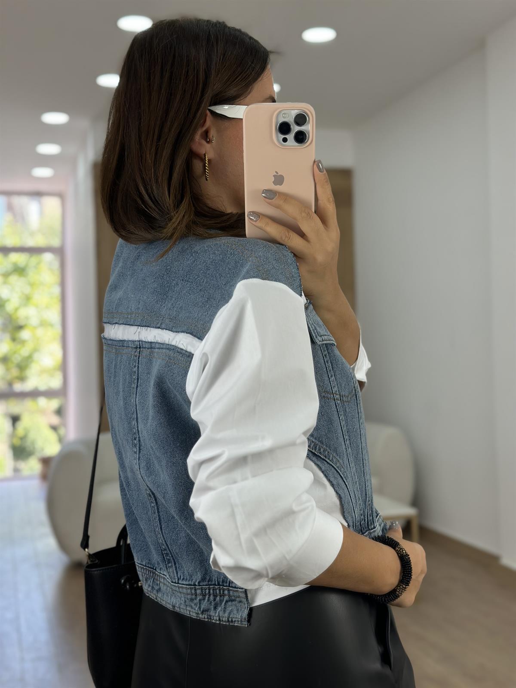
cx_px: 258
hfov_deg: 30.3
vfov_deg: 39.7
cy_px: 344
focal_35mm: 48
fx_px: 954
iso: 80
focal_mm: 6.86
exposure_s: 1/313
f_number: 1.78
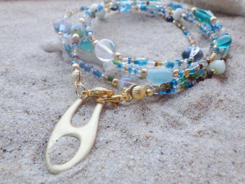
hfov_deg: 54.0
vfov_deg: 41.8
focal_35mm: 34
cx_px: 122
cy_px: 92
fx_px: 241
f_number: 3.8
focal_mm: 6.1
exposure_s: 1/160
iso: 125
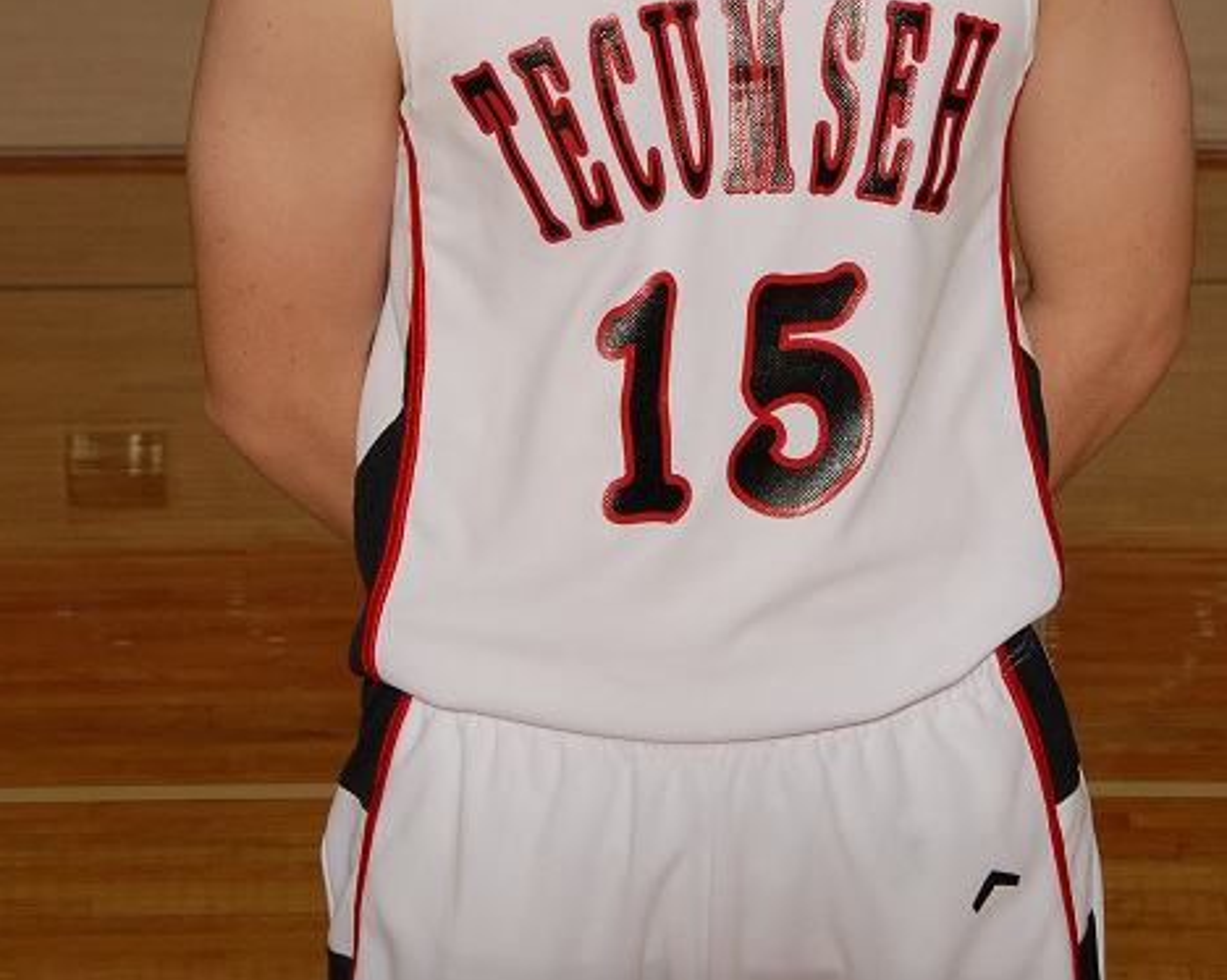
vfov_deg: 10.9
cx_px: 655
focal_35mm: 140
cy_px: -16
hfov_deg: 13.8
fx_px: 5082
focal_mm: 48
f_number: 10
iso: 400
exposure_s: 1/125
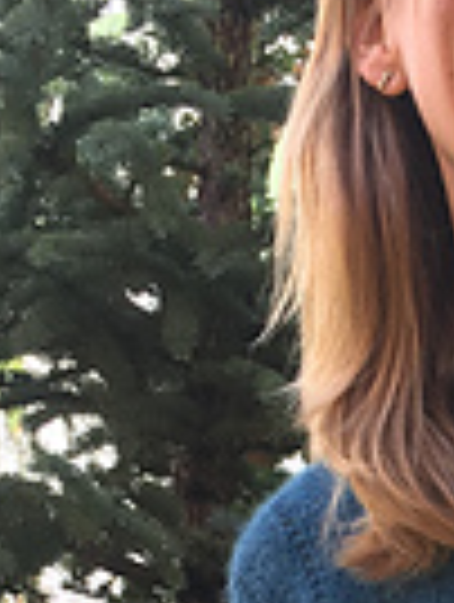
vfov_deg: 13.6
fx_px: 2406
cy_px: 828
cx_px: 751
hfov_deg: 10.3
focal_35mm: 138
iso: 25
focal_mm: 4.15
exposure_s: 1/128
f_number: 2.2
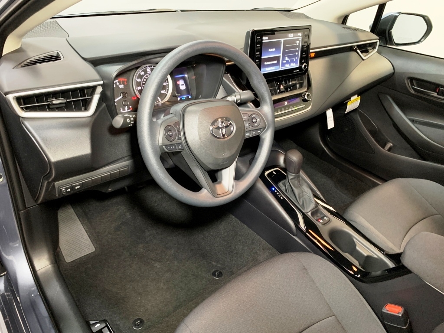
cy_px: 166
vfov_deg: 53.1
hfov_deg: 67.3
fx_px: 333
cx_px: 222
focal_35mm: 26
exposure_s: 1/30
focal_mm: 4.25
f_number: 1.8
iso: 640
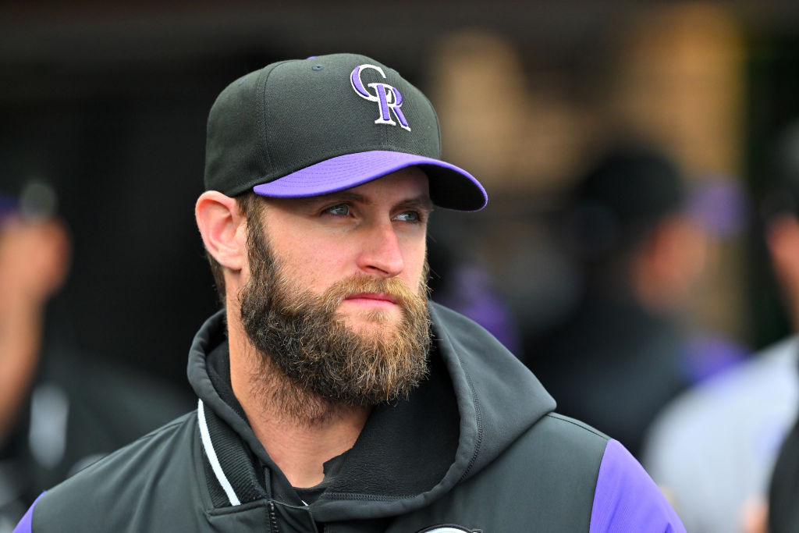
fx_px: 8878
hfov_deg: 5.2
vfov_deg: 3.4
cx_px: 400
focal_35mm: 400
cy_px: 266
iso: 2000
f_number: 4
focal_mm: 400
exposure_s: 1/1600
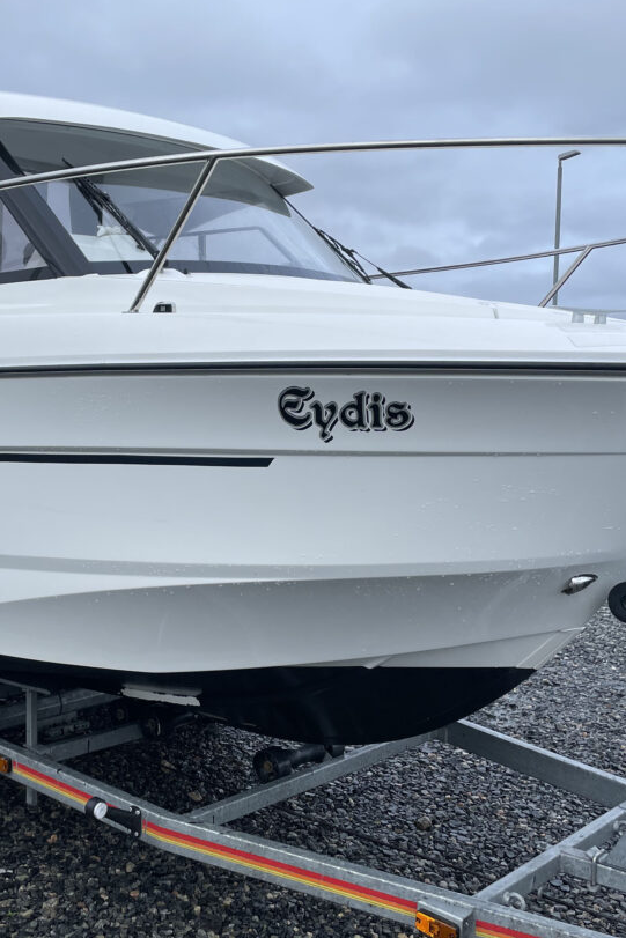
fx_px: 1043
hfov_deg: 33.0
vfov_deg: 48.4
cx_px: 185
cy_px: 459
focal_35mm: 40
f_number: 1.6
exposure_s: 1/940
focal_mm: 4.2
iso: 32
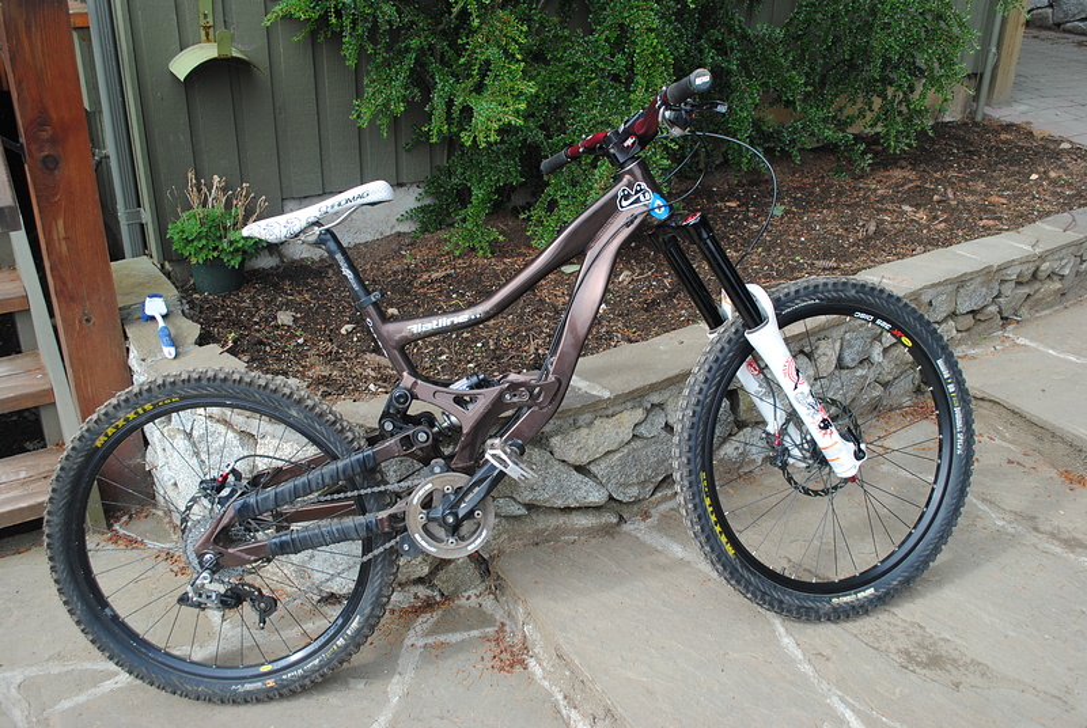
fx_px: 907
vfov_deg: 43.7
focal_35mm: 30
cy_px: 364
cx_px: 544
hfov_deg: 61.9
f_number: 5.6
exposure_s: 1/125
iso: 180
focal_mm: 20
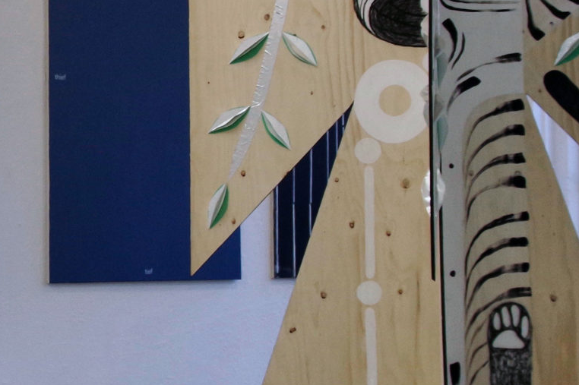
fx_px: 1992
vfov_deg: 11.0
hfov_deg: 15.9
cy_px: 82
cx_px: -109
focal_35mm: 124
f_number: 6.3
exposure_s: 1/25
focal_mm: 21
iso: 800
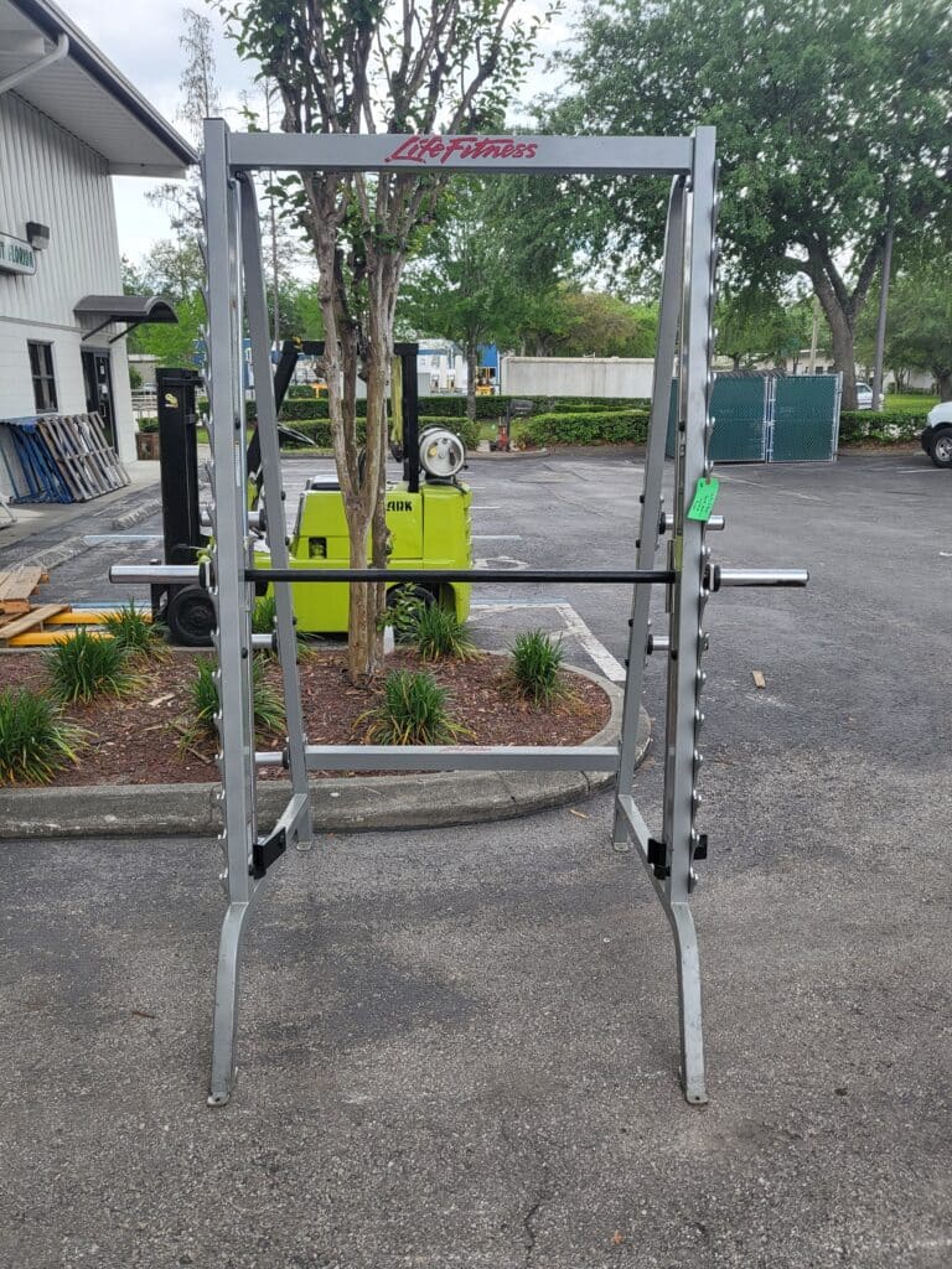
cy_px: 634
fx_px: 953
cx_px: 476
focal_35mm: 26
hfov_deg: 53.1
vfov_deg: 67.3
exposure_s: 1/532
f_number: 1.8
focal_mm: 4.25
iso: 50
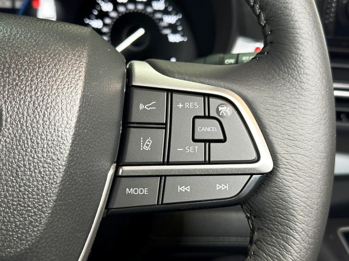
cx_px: 174
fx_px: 484
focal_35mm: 48
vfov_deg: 30.3
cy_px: 130
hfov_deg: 39.7
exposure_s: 1/40
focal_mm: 6.86
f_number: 1.78
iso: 320
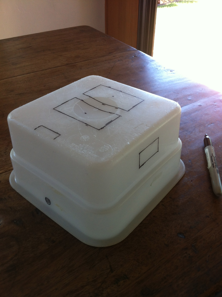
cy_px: 148
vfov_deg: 52.7
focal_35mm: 35
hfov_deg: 40.6
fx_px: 300
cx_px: 111
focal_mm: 3.85
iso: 80
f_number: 2.8
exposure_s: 1/40
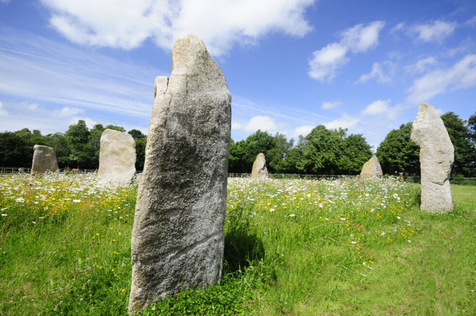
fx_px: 277
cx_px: 238
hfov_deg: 81.3
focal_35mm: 21
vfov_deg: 59.4
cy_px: 158
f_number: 10
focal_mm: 14
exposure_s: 1/320
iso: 800
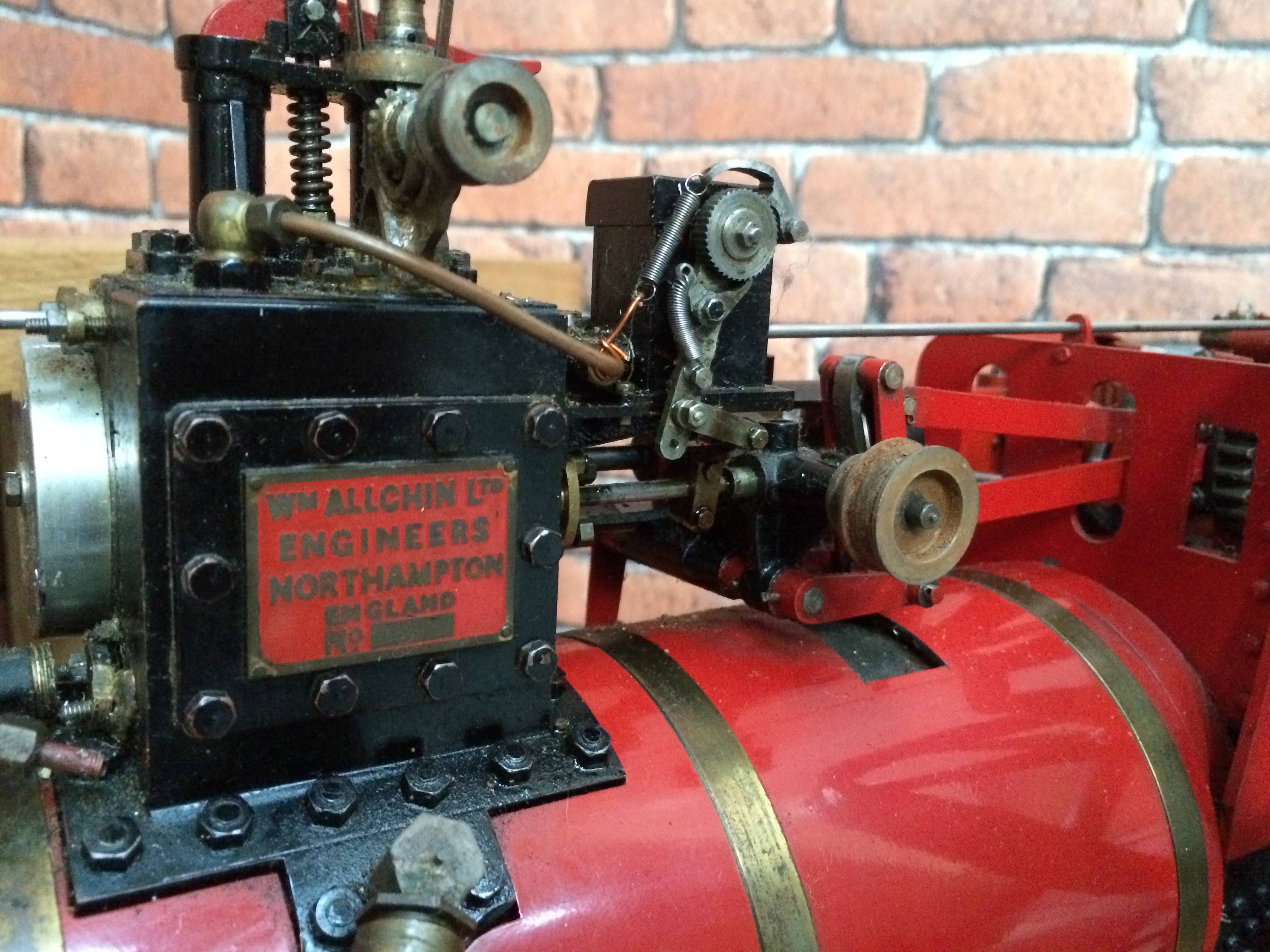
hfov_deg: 61.7
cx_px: 635
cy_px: 476
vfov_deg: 48.2
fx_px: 1064
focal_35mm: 29
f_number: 2.2
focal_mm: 4.15
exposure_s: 1/15
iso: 640
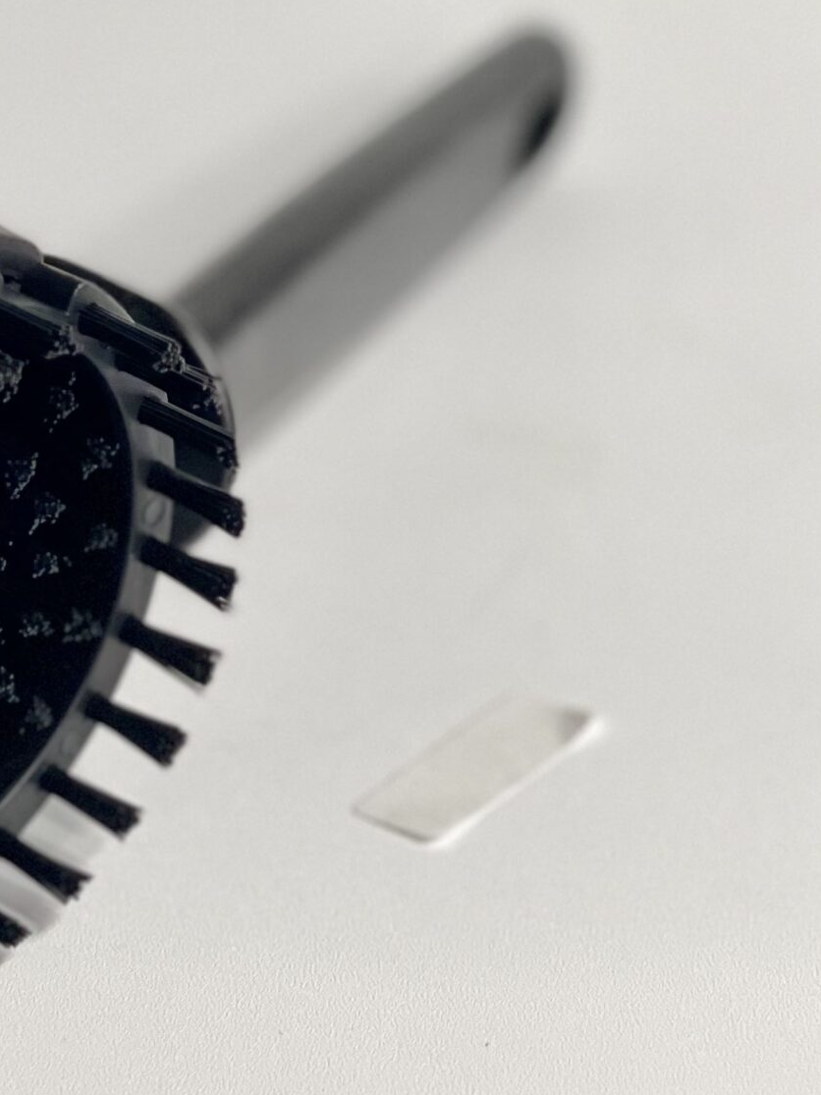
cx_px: 15
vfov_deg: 13.4
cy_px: 481
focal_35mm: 147
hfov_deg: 10.0
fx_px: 4649
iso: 125
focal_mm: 7.5
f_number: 2.2
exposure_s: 1/33
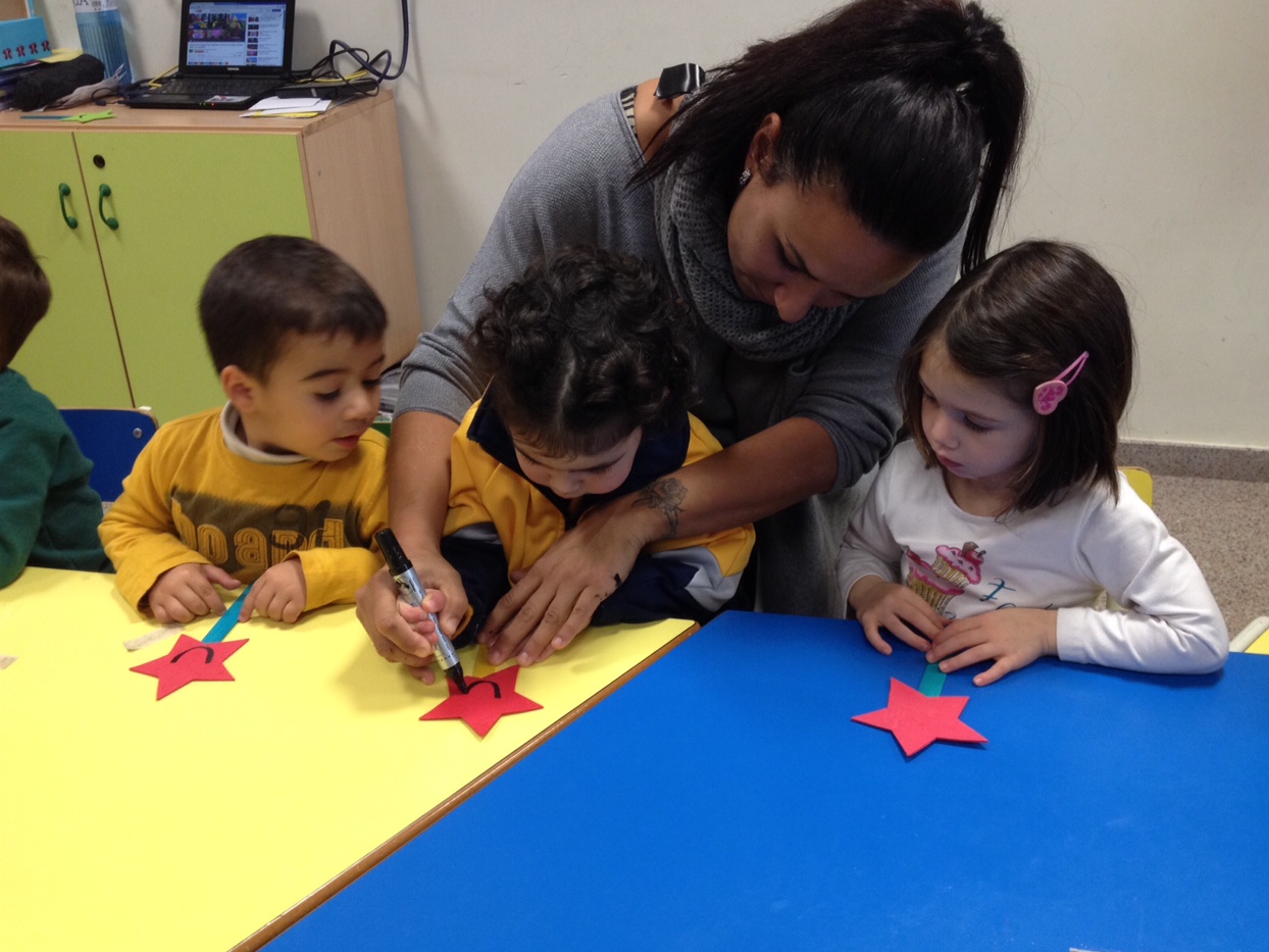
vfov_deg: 39.7
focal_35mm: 36
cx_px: 634
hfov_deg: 51.4
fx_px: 1320
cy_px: 470
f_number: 2.4
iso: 100
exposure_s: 1/20
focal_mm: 4.28
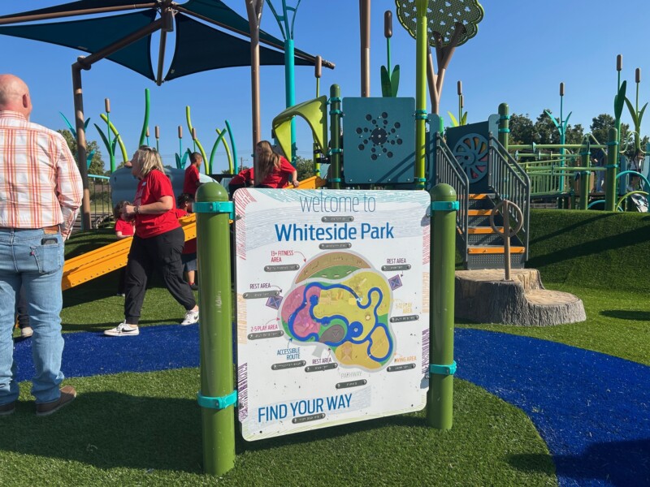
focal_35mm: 26
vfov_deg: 53.1
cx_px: 325
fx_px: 488
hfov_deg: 67.3
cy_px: 244
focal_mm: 5.7
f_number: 1.5
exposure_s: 1/5076
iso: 50
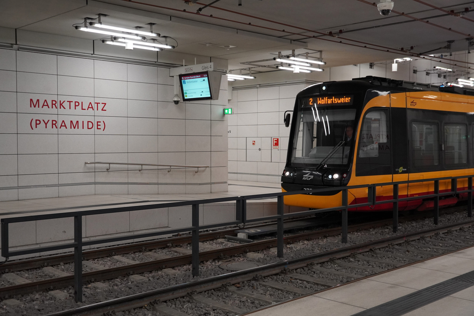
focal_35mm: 44
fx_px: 573
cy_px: 158
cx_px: 237
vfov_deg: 30.9
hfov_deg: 45.0
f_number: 4.5
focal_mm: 29
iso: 1250
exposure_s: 1/160
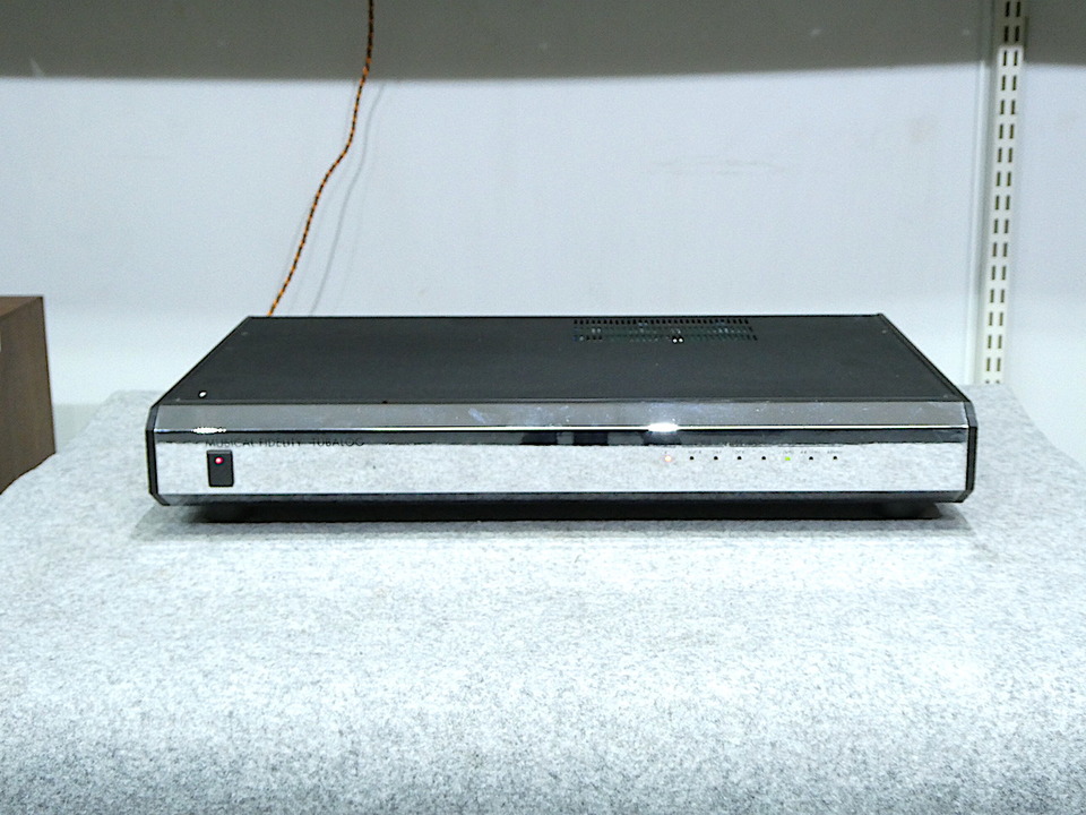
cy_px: 408
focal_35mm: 50
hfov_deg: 38.2
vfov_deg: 29.1
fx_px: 1569
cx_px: 543
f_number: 4.5
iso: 400
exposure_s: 1/13
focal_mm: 9
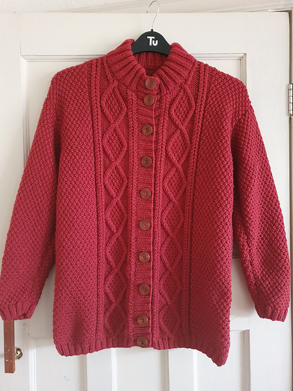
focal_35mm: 26
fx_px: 293
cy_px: 196
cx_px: 146
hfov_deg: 53.1
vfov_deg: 67.3
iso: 640
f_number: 1.5
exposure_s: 1/14
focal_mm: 4.32
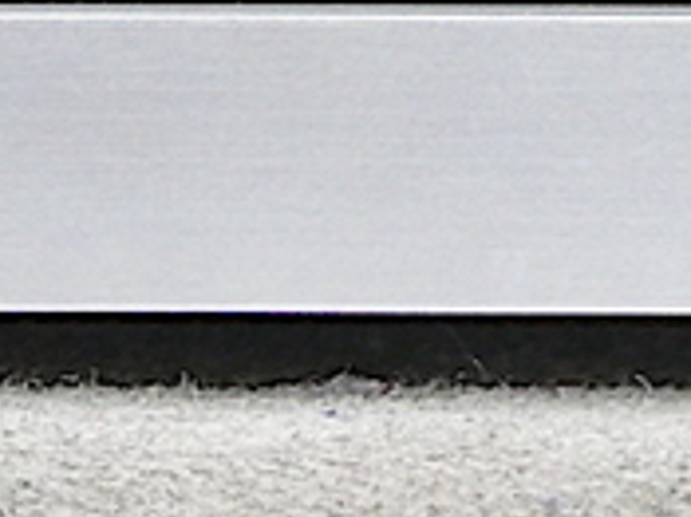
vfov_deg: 2.3
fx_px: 12607
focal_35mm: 632
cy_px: -257
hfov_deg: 3.1
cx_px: 340
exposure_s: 1/8
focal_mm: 20.6
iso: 200
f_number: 5.1
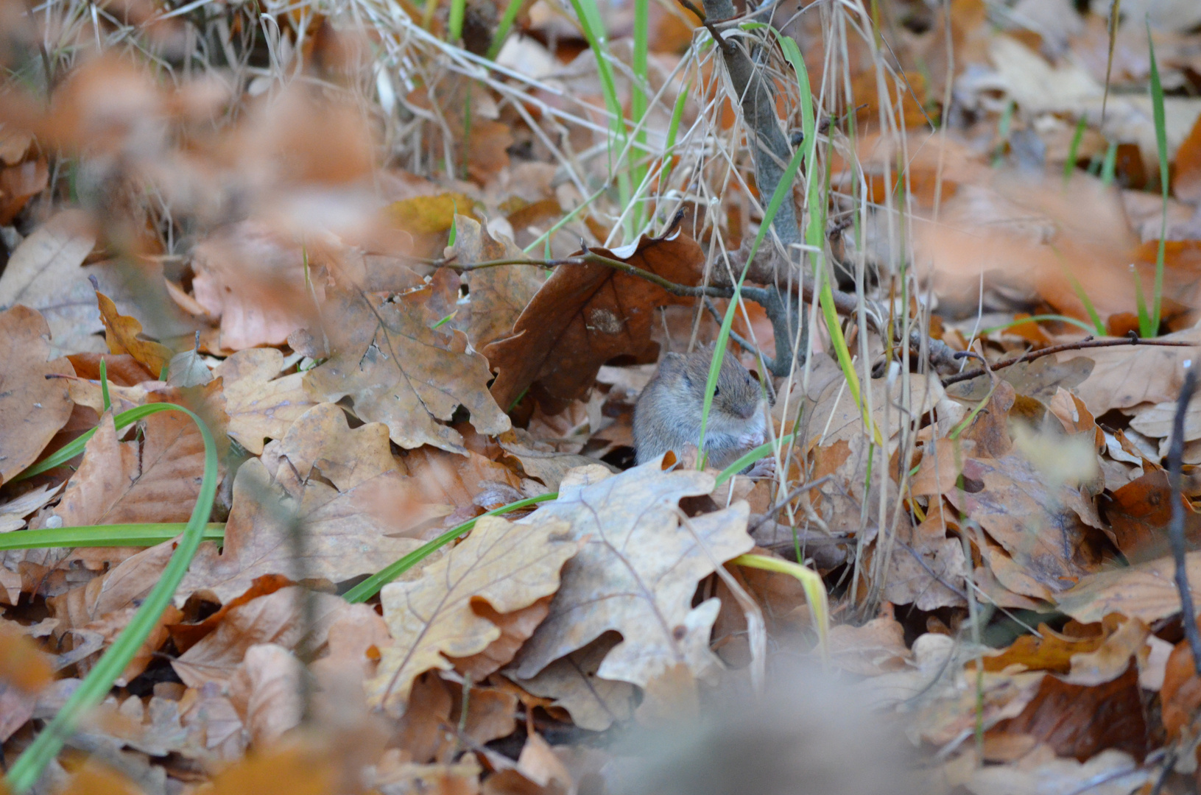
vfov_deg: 6.3
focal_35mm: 218
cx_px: 600
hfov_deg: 9.5
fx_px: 7240
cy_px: 398
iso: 3200
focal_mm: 145
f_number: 5
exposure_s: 1/125
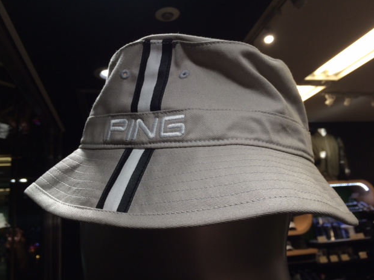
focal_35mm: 30
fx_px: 324
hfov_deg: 60.0
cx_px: 182
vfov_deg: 46.8
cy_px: 138
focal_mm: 4.15
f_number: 2.2
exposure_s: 1/120
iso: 50
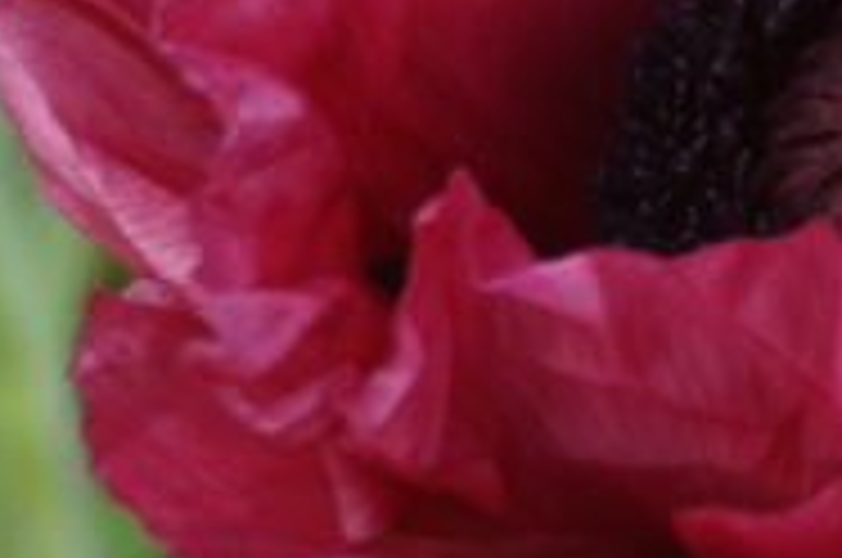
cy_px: -567
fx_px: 7598
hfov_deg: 6.2
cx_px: 1689
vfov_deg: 4.2
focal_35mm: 325
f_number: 5.6
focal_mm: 45
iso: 160
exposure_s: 1/160
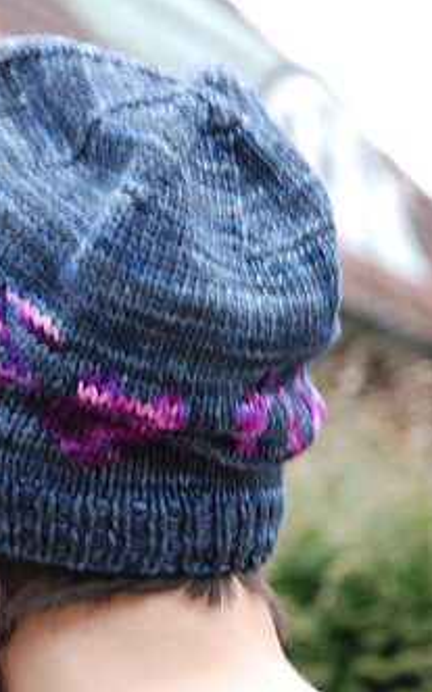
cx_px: 31
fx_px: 2698
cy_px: 345
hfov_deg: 9.1
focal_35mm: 143
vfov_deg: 14.6
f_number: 5.6
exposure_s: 1/6
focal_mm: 62
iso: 100
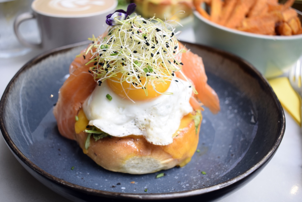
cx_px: 151
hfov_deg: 53.1
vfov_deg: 36.9
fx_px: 302
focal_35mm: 36
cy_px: 101
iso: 400
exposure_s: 1/200
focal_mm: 24
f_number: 4
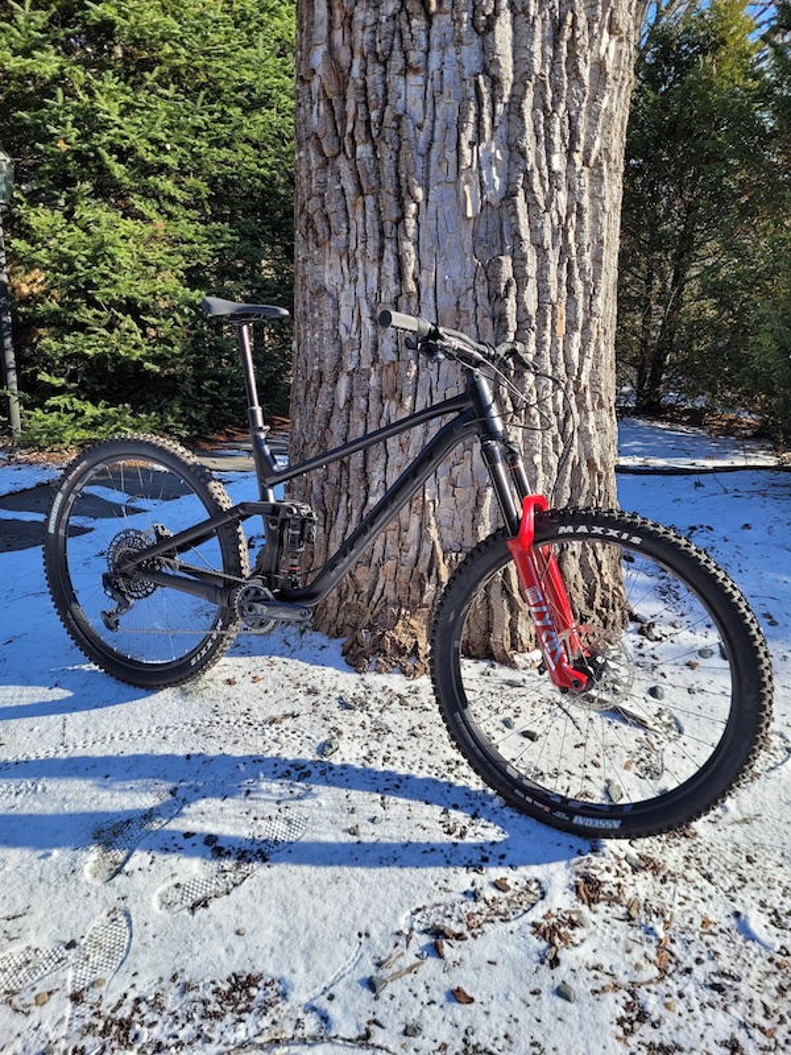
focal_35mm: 26
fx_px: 792
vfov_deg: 67.3
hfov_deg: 53.1
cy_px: 528
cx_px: 396
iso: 40
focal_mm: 5.4
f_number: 1.8
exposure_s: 1/864
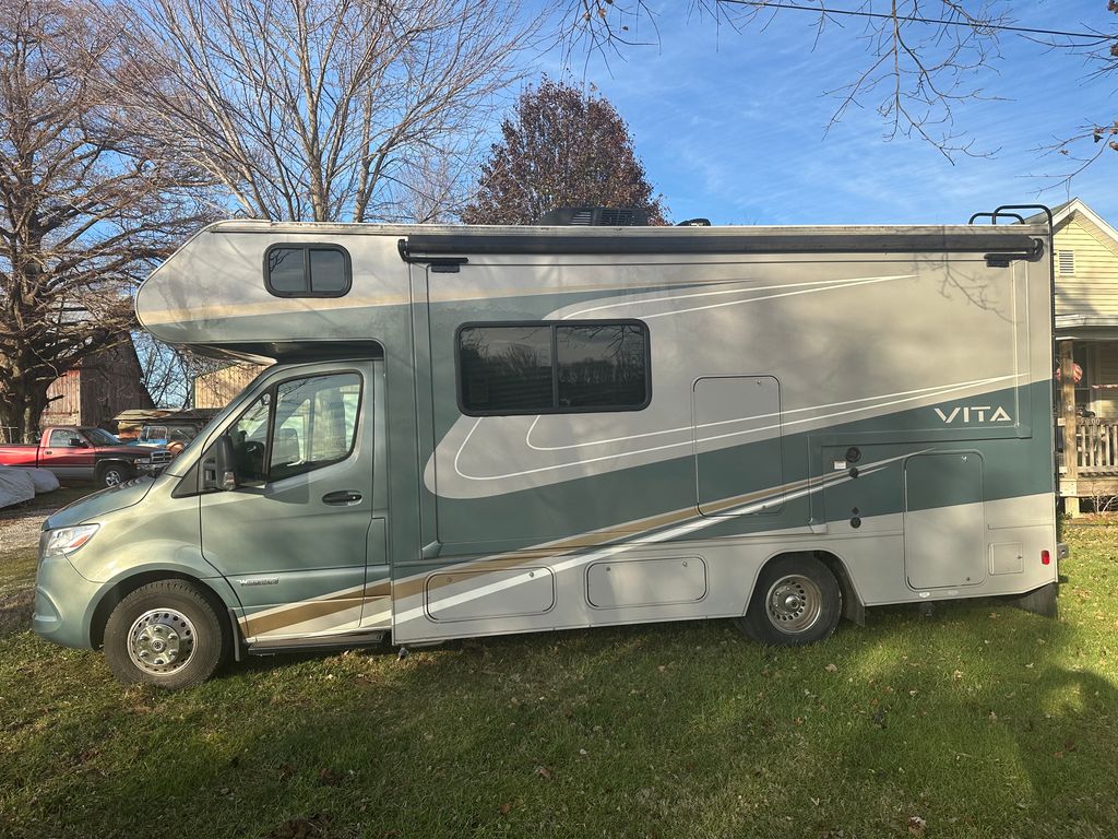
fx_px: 775
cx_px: 559
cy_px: 420
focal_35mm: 24
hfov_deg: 71.6
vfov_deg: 56.8
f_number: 1.78
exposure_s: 1/2028
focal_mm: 6.86
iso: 80
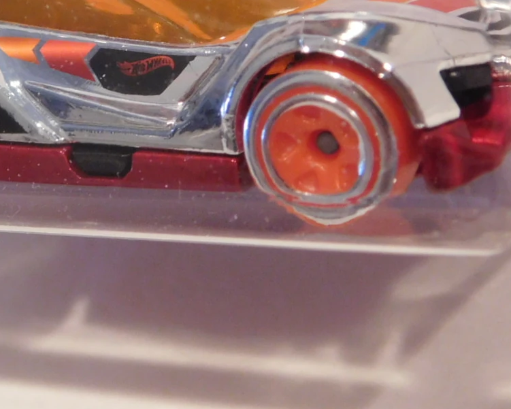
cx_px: 144
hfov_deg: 18.0
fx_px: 1603
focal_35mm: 106
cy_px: 63
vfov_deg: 14.4
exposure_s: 1/13
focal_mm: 9
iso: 400
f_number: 3.8
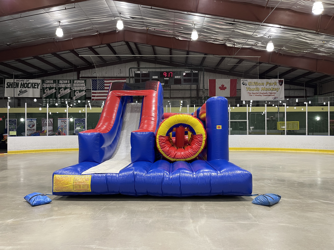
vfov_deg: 53.1
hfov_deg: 67.3
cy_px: 125
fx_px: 251
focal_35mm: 26
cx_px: 167
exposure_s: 1/60
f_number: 1.6
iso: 200
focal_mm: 5.1
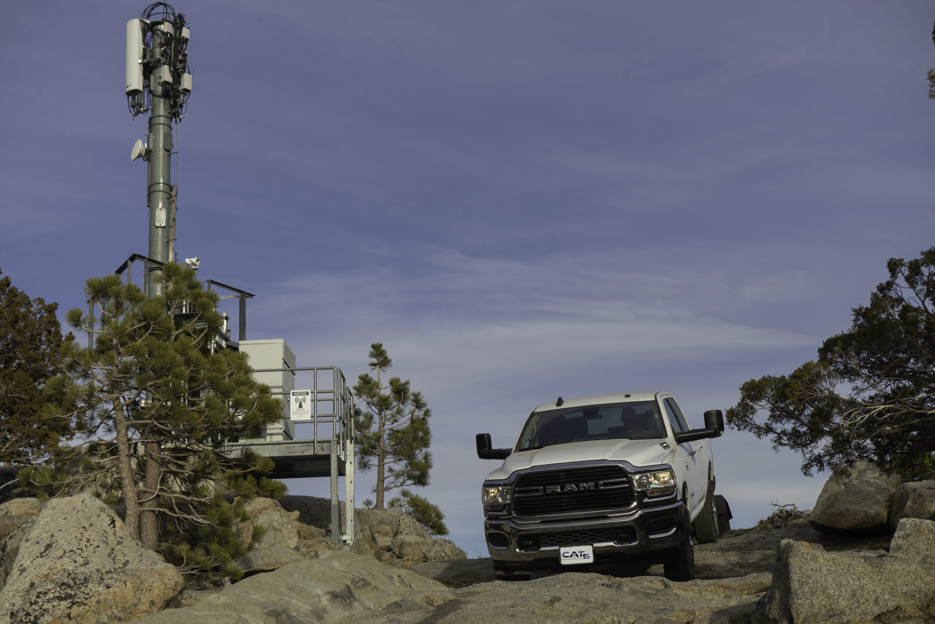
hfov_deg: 40.3
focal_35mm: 49
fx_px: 1273
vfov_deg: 27.5
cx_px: 468
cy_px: 312
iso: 100
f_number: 10
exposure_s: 1/80
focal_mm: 49
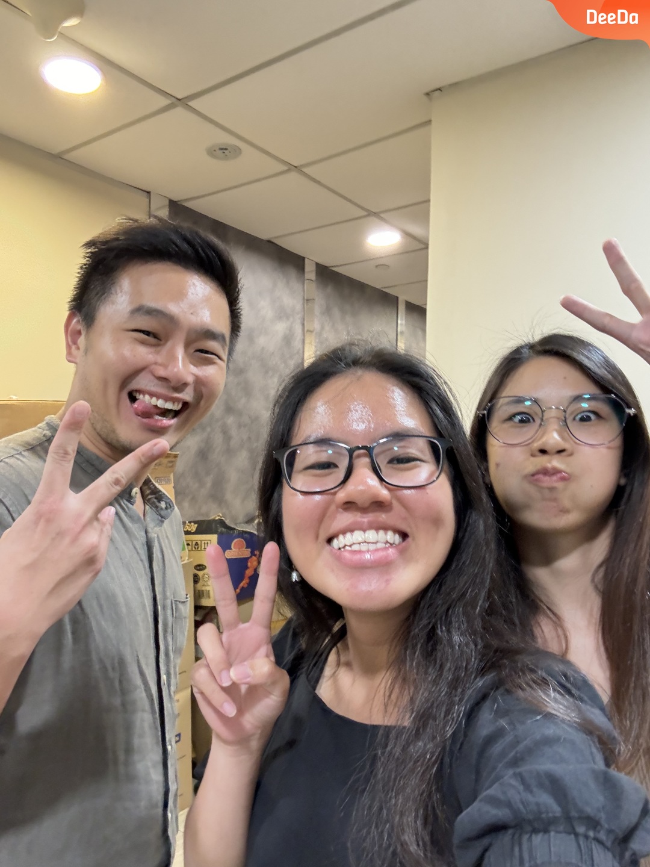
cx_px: 325
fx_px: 576
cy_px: 434
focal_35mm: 23
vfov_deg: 73.9
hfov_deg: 58.9
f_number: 1.9
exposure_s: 1/25
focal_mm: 2.69
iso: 320
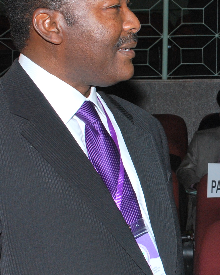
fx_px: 789
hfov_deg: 15.4
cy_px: 144
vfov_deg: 19.8
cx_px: 242
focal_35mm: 97
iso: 400
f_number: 9
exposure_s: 1/200
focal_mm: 26
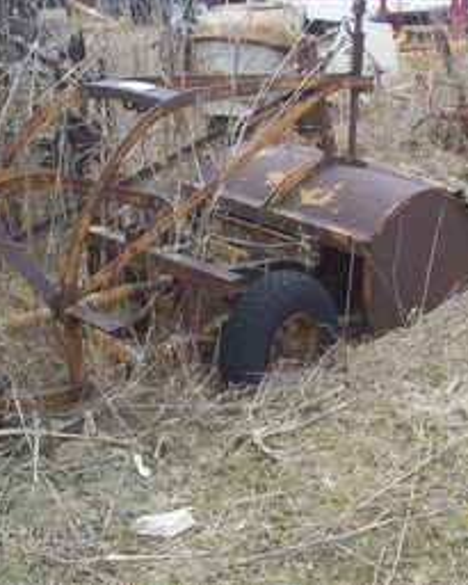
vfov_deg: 36.6
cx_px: 290
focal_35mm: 51
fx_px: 882
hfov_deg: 29.6
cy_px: 292
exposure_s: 1/269
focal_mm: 6
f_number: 4.5
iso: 100
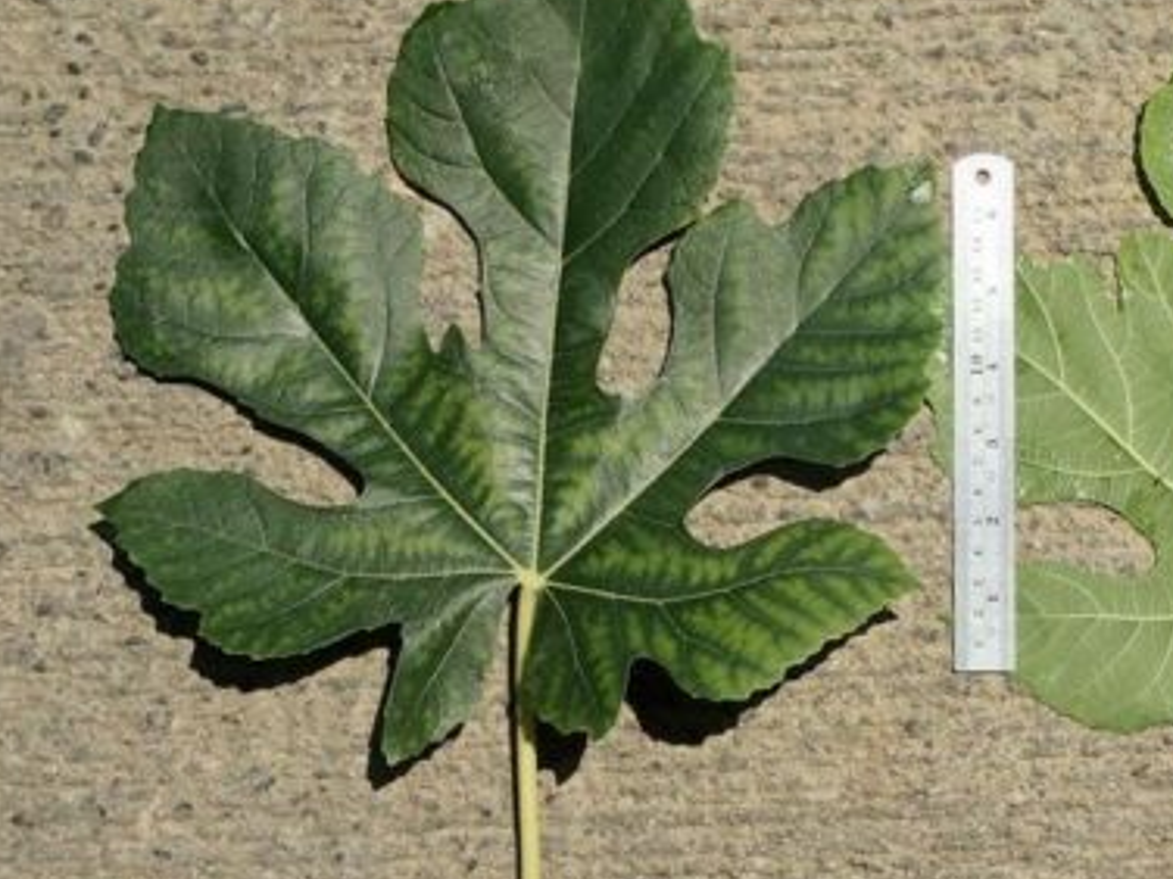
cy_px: 455
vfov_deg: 16.2
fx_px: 3084
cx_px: 908
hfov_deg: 21.3
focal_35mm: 91
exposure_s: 1/800
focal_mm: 10.29
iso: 100
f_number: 5
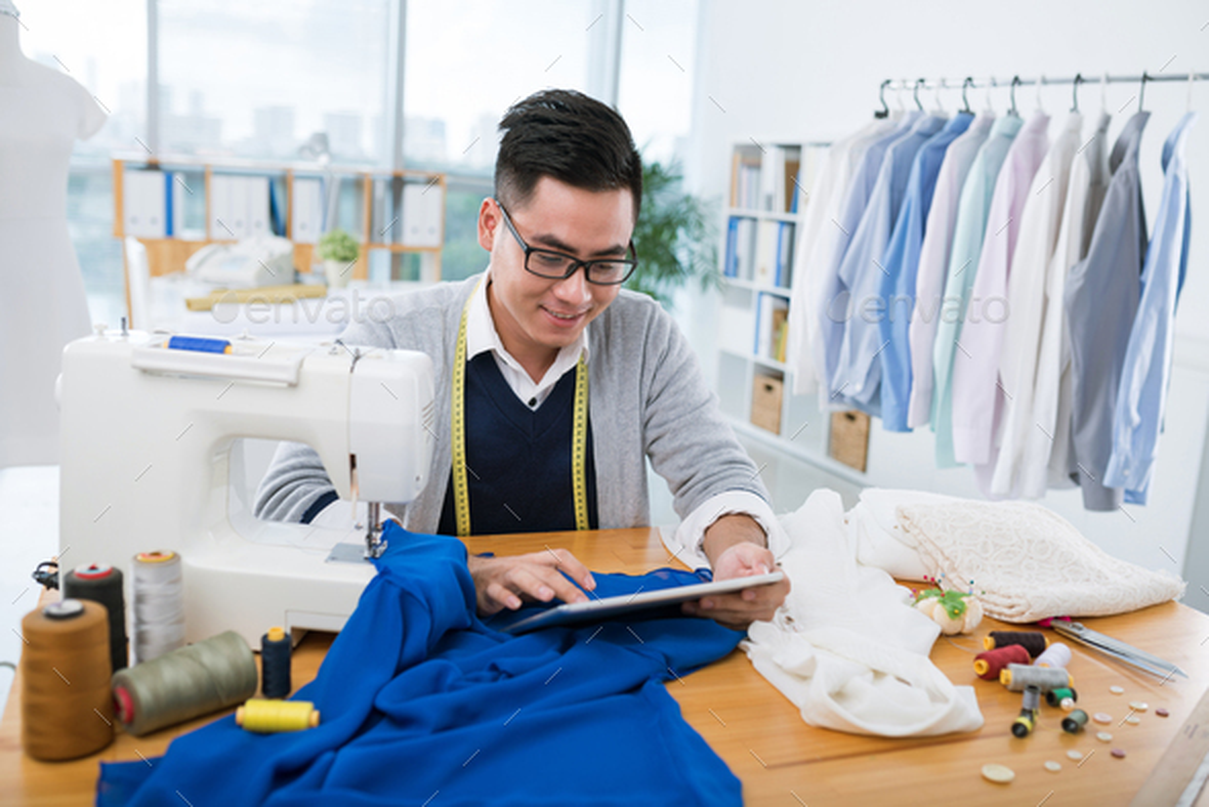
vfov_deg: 37.9
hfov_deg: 54.4
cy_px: 404
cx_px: 604
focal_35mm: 35
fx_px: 1176
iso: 100
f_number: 2.8
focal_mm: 35
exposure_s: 1/250
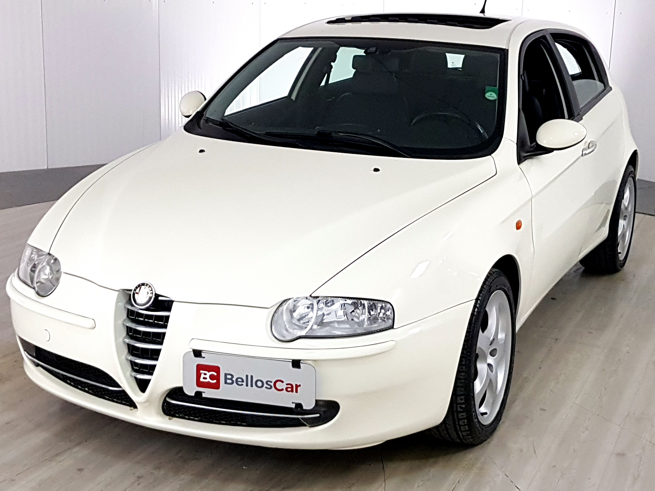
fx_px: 492
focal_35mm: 26
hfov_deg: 67.3
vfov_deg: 53.1
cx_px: 328
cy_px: 246
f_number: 1.7
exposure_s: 1/90
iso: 200
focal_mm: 4.2
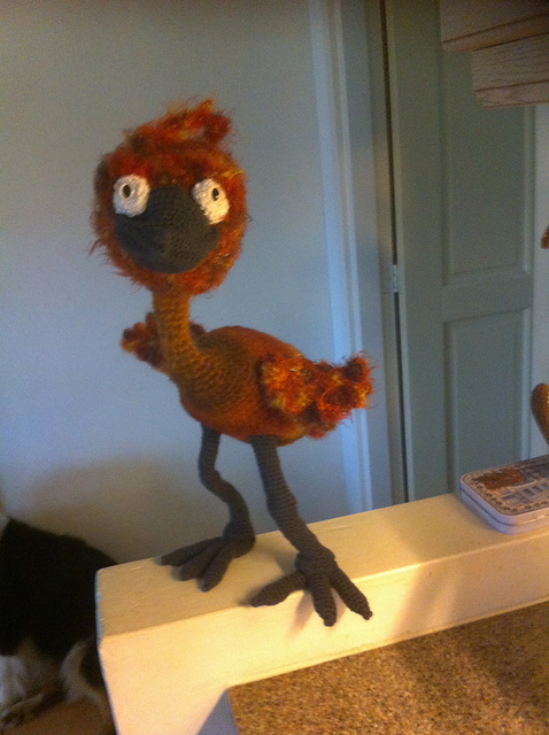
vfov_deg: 52.7
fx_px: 742
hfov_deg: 40.6
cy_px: 368
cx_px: 274
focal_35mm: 35
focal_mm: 3.85
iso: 500
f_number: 2.8
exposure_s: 1/15
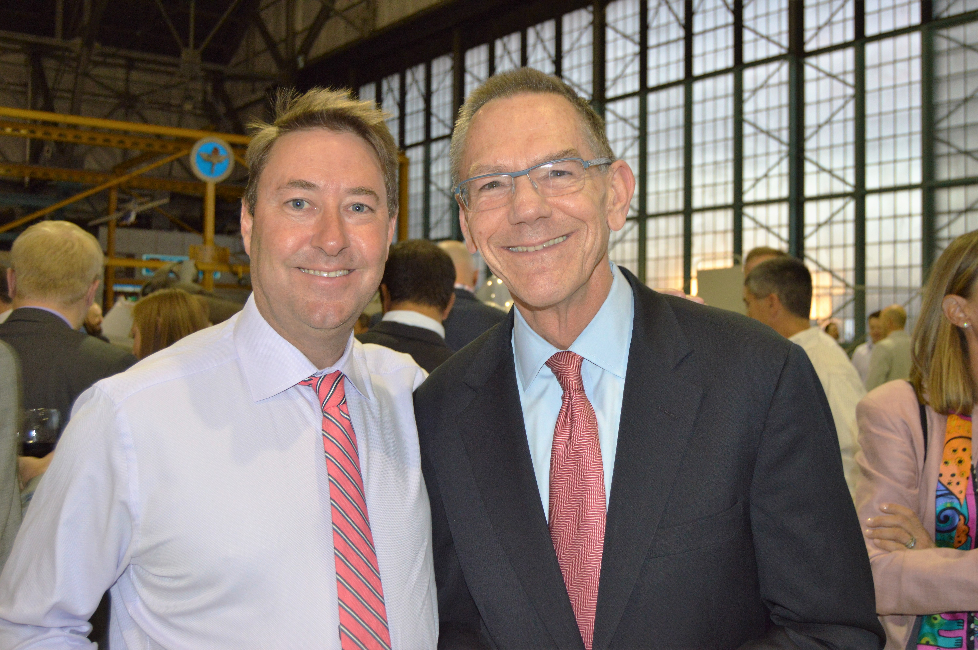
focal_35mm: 39
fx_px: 1059
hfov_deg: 49.6
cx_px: 489
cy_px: 325
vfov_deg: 34.1
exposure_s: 1/60
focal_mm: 26
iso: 800
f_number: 4
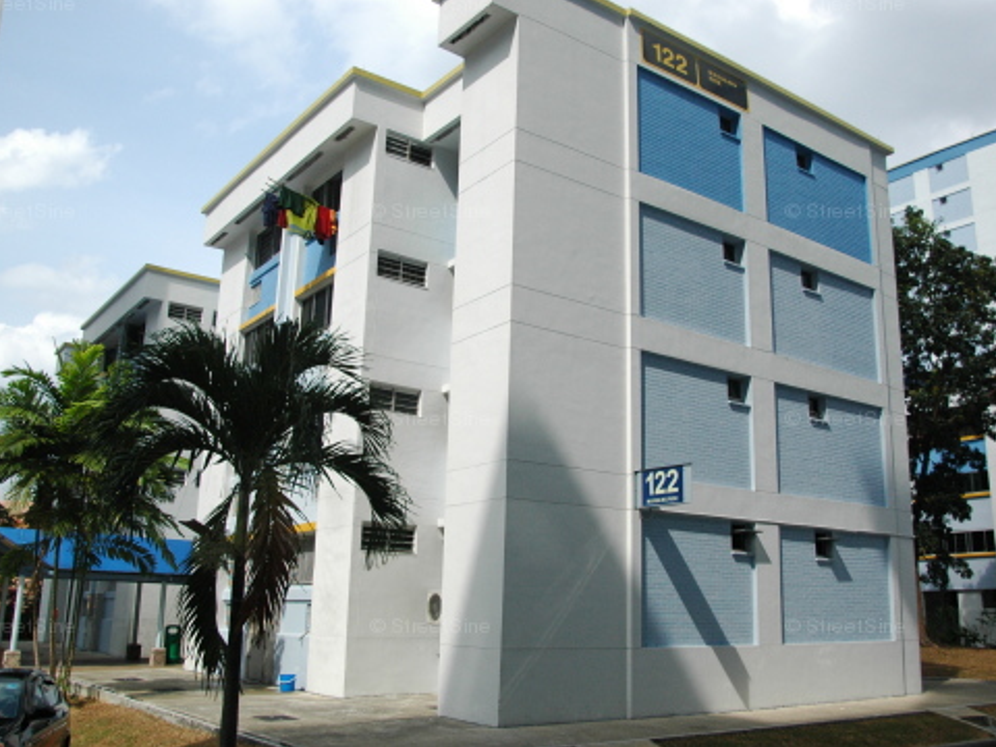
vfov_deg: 42.9
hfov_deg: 55.3
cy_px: 372
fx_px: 950
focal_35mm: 33
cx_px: 525
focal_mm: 20
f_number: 4
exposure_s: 1/5000
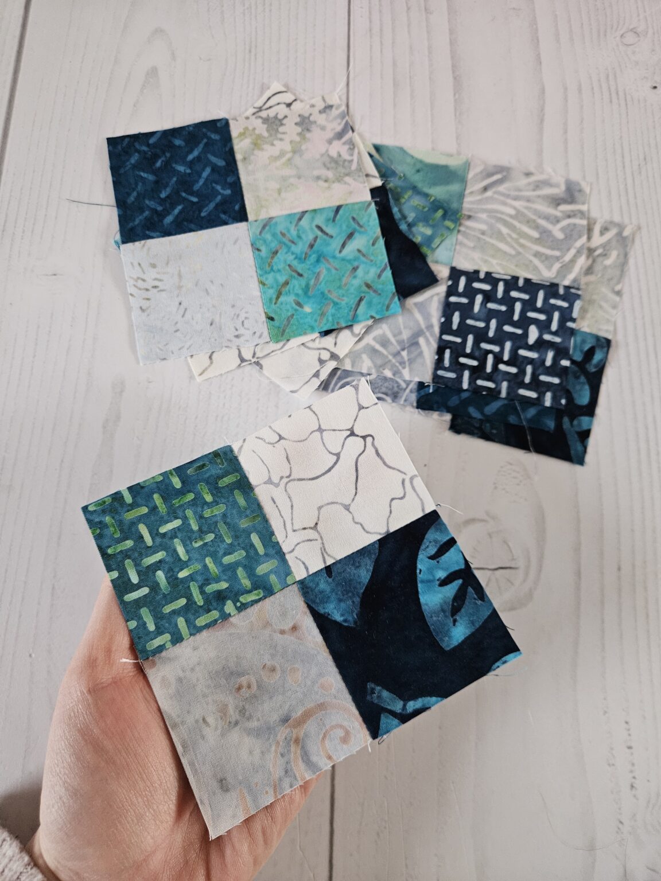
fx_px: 586
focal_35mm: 23
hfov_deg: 58.9
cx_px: 330
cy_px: 440
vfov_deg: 73.9
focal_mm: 5.4
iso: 1000
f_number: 1.8
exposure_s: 1/100
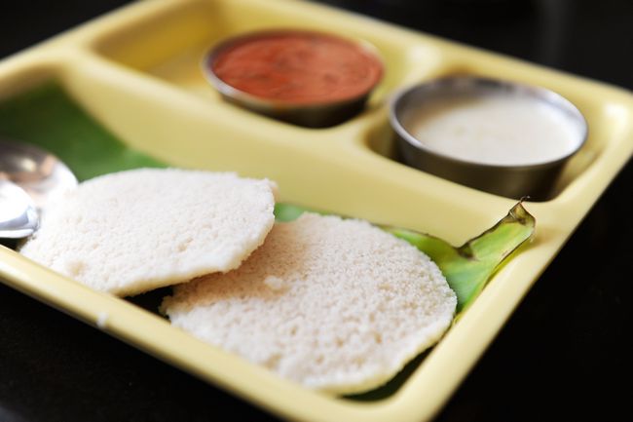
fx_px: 984
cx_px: 316
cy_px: 211
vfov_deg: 24.2
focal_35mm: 56
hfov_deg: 35.6
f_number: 3.2
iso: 500
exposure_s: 1/50
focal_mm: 56
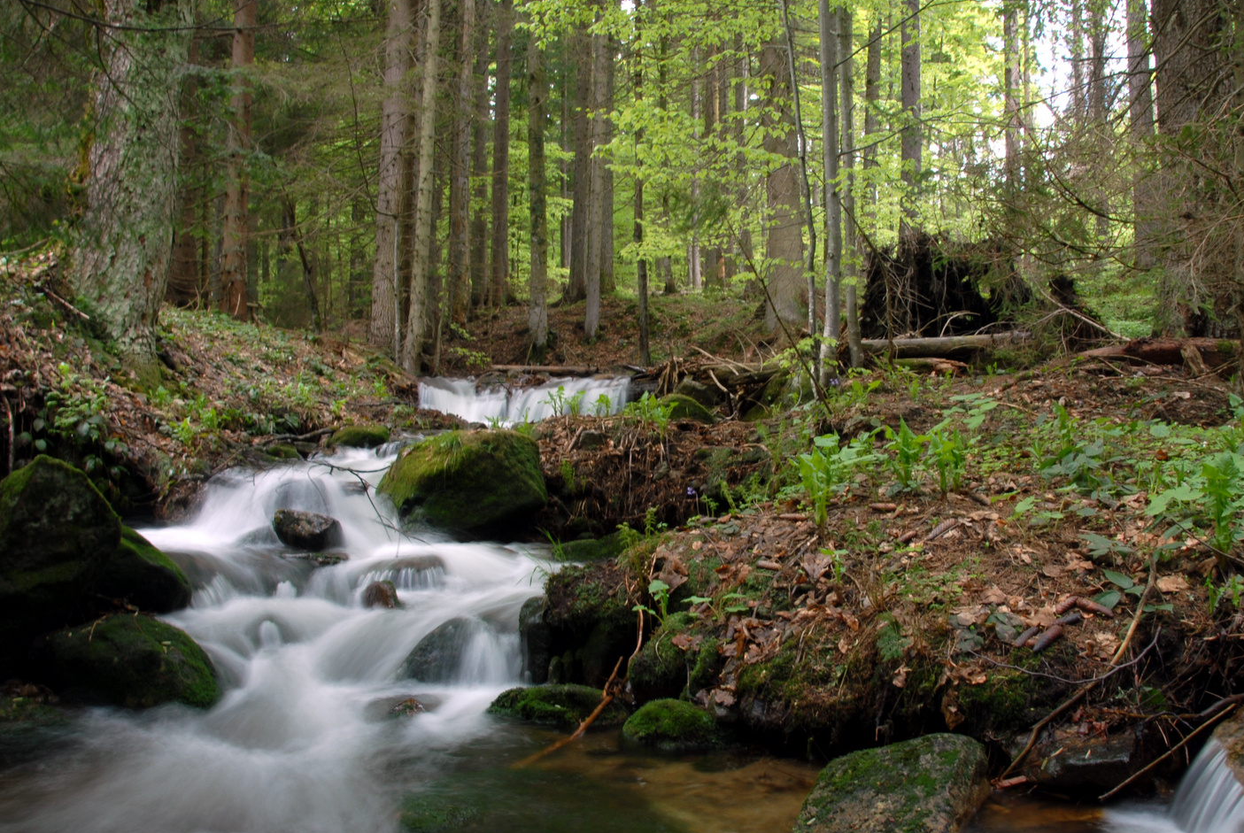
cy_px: 451
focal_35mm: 31
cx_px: 686
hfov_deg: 60.1
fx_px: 1073
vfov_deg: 42.4
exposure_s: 1
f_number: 18
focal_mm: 18
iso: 100
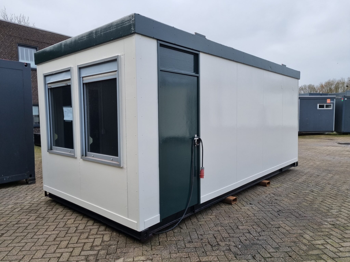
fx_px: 263
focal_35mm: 26
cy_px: 131
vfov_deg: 53.1
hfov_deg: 67.3
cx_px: 175
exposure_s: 1/898
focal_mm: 5.4
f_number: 1.8
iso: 50
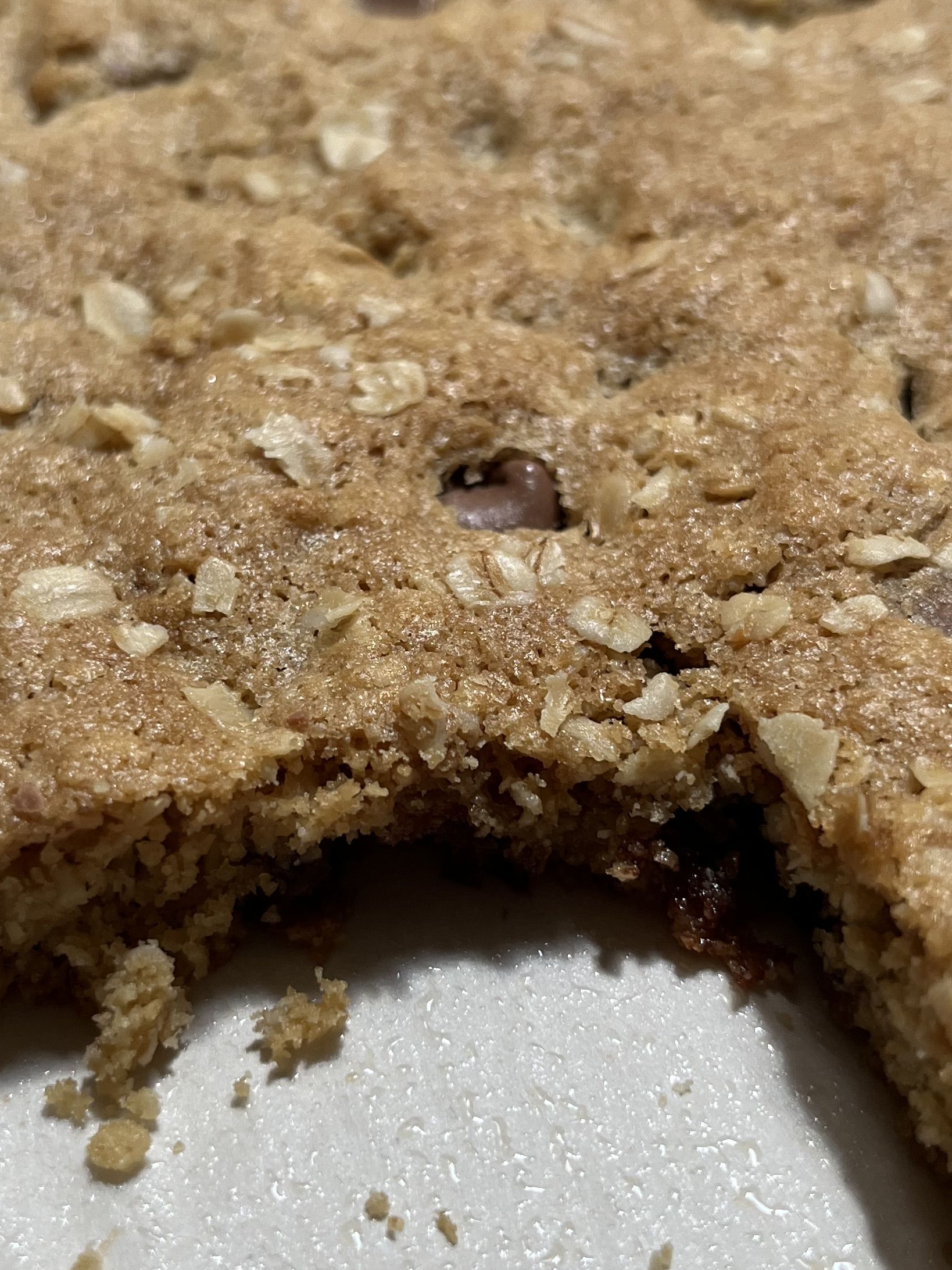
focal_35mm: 48
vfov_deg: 39.6
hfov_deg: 30.2
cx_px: 406
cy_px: 594
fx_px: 1760
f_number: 1.6
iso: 125
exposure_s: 1/121
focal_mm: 5.1
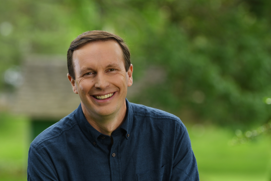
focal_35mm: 210
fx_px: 1581
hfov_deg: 9.8
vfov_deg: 6.5
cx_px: 136
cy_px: 90
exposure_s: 1/250
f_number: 3.5
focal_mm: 140
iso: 160
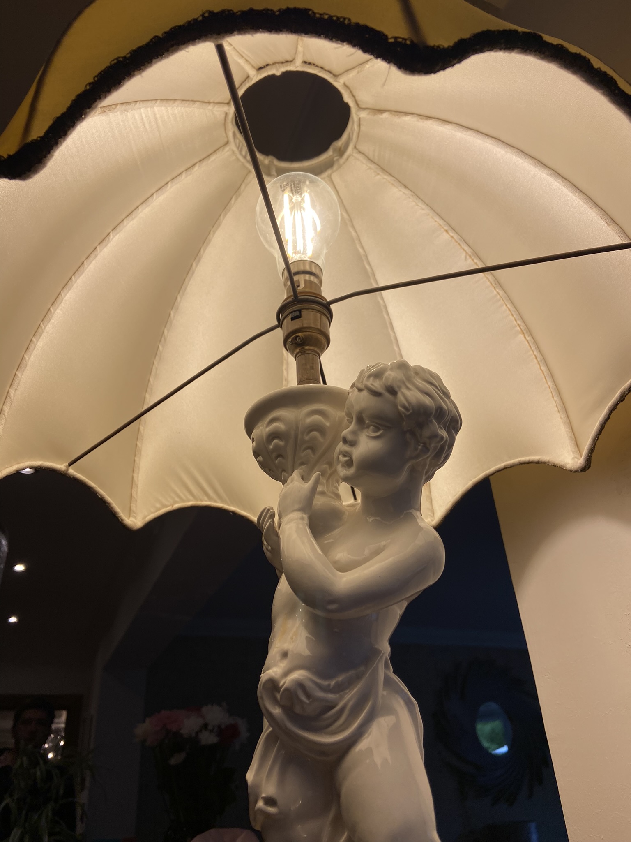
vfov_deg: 67.3
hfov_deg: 53.1
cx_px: 316
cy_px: 421
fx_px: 632
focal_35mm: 26
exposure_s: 1/311
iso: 32
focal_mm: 4.25
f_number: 1.8
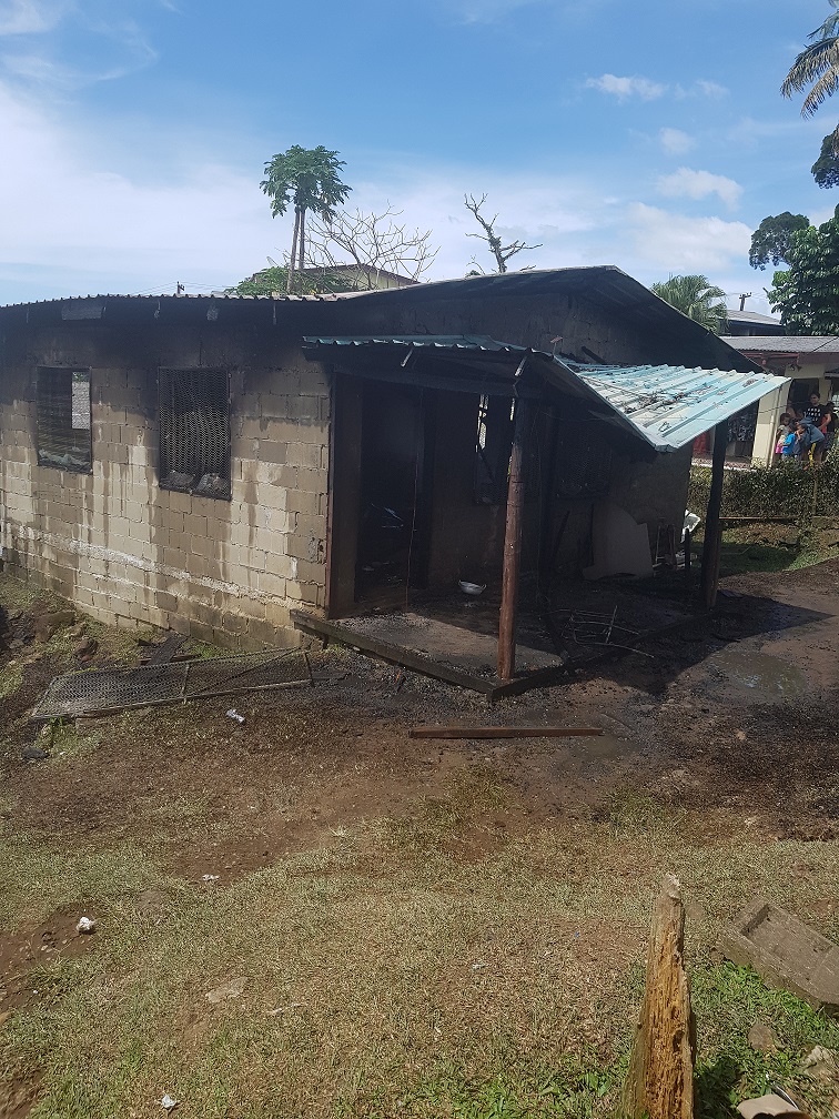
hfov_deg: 53.1
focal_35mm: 26
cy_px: 560
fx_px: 840
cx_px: 420
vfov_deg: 67.3
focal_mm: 4.3
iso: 40
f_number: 1.7
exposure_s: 1/1908
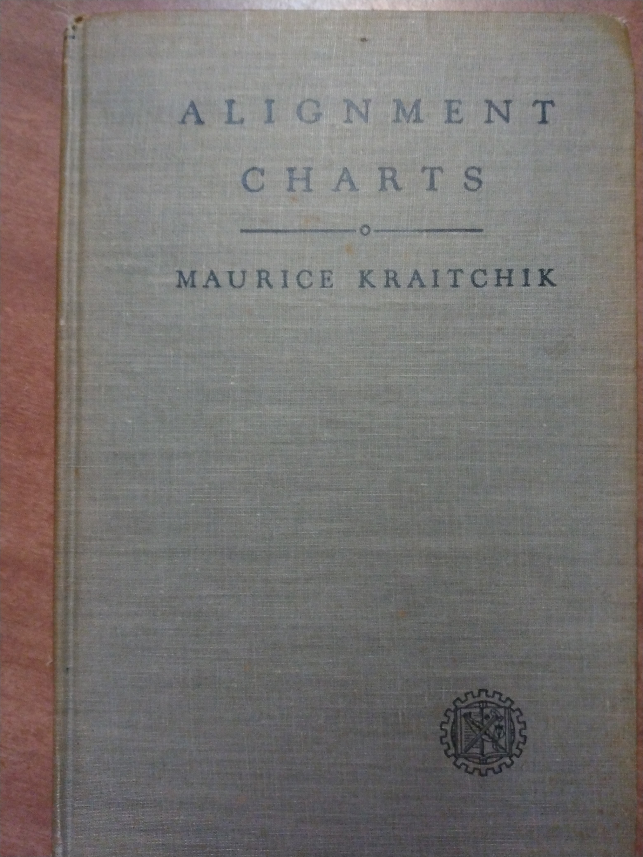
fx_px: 495
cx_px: 322
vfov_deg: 81.7
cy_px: 428
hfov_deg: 66.0
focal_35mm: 20
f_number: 2
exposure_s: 1/30
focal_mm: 3.54
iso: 688
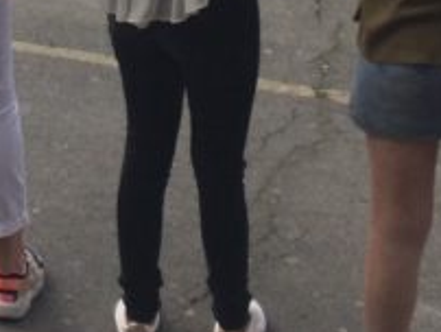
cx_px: -55
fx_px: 1875
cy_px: -339
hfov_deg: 13.1
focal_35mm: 147
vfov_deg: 9.4
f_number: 2.2
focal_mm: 4.15
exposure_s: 1/1172
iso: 32
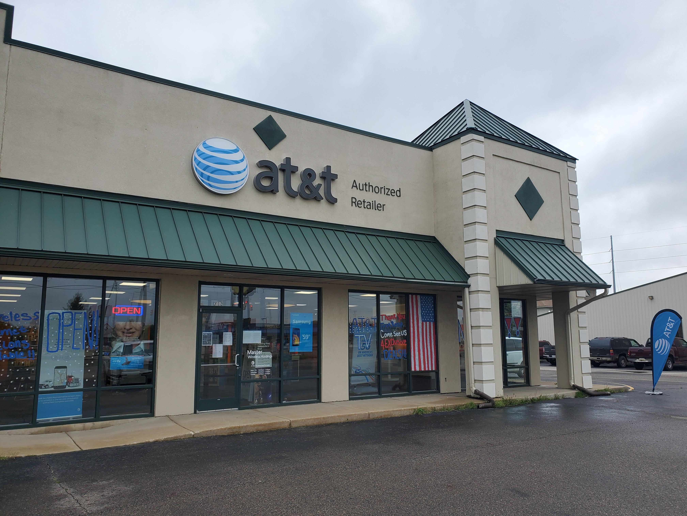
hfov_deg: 67.3
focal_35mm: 26
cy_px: 258
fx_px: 516
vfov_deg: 53.1
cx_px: 344
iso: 50
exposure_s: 1/474
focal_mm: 4.3
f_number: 2.4
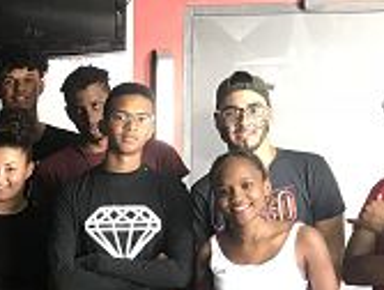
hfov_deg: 16.6
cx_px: -200
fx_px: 1190
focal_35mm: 107
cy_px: 274
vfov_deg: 13.7
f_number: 1.8
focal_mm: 3.99
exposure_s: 1/17
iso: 50
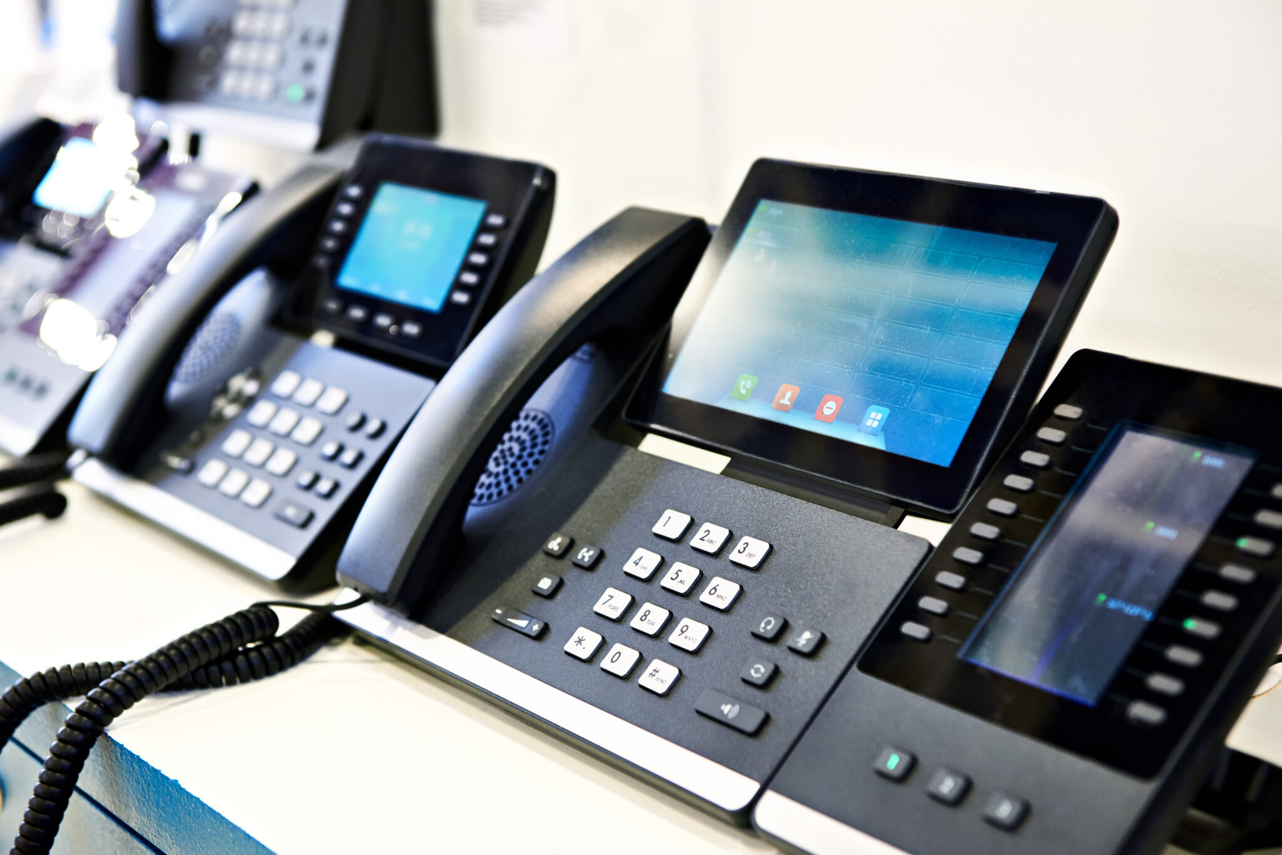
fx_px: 2066
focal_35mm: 58
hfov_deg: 34.5
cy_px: 428
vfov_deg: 23.4
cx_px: 641
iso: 800
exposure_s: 1/40
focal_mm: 58
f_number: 4
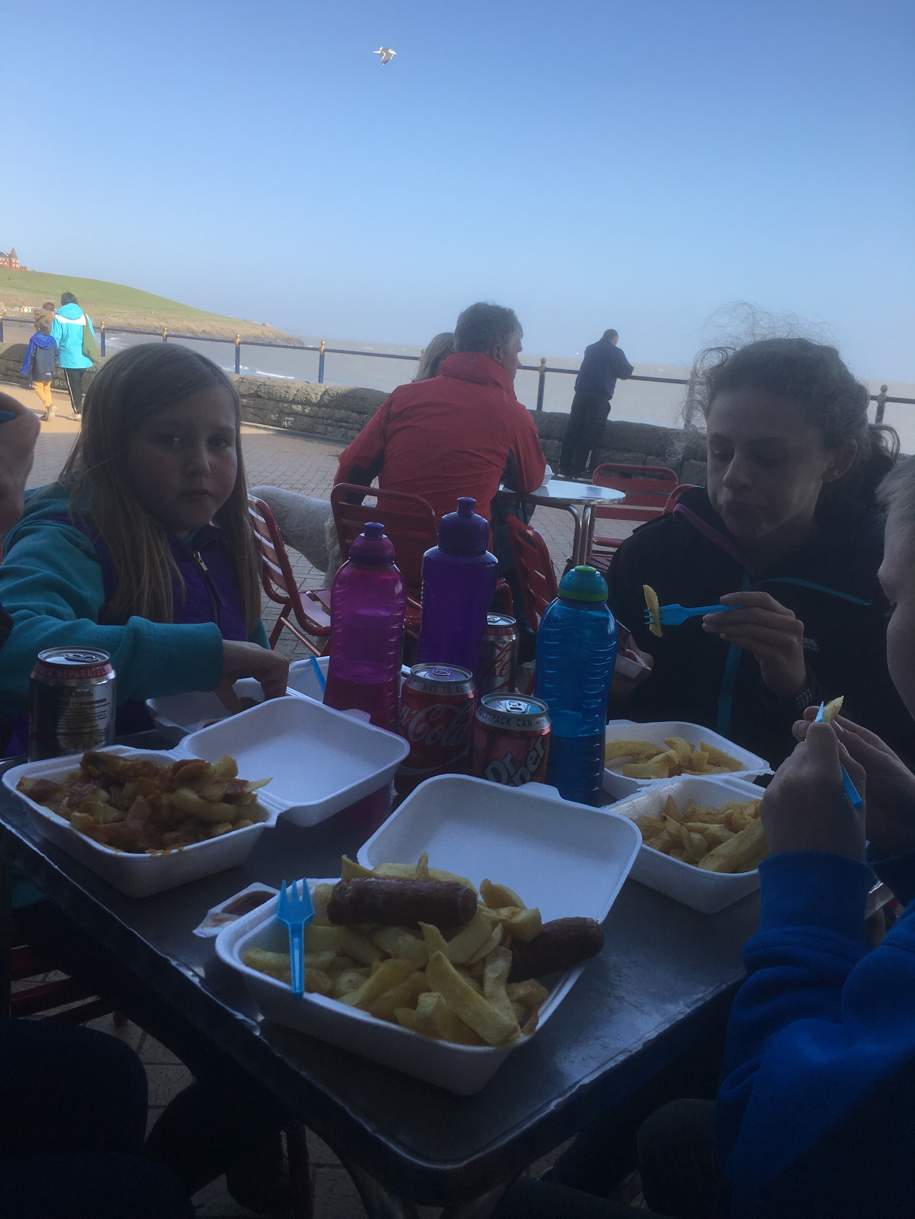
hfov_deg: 48.2
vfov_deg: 61.7
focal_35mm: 29
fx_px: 1022
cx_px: 458
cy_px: 610
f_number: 2.2
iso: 25
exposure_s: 1/894
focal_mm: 4.15
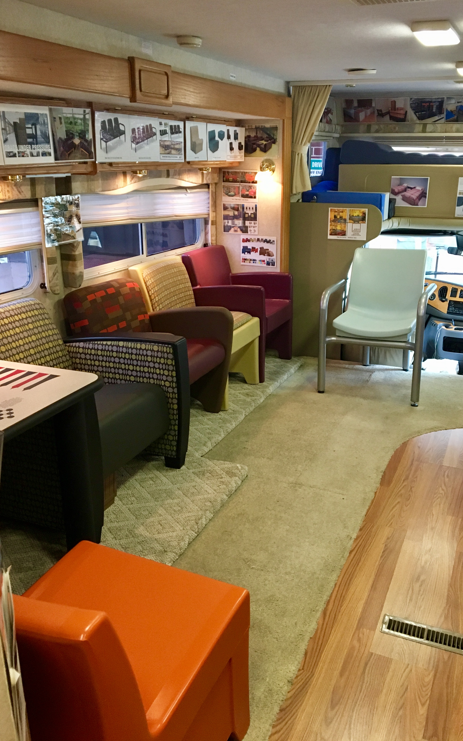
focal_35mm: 31
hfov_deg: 40.5
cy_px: 368
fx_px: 626
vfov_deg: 61.2
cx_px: 261
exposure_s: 1/24
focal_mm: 4.15
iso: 200
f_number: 2.2
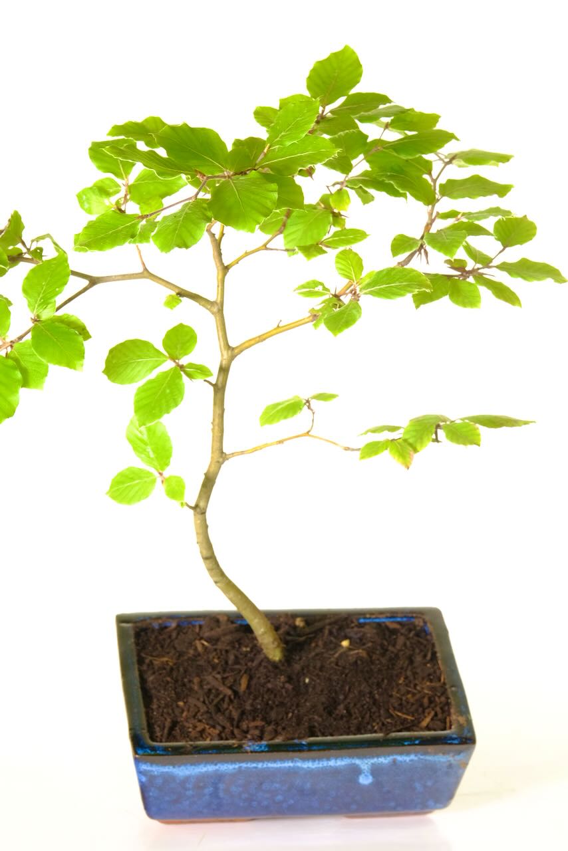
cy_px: 426
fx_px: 3051
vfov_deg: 15.9
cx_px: 284
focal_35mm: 129
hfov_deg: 10.6
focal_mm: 86
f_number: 11
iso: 1600
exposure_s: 1/13
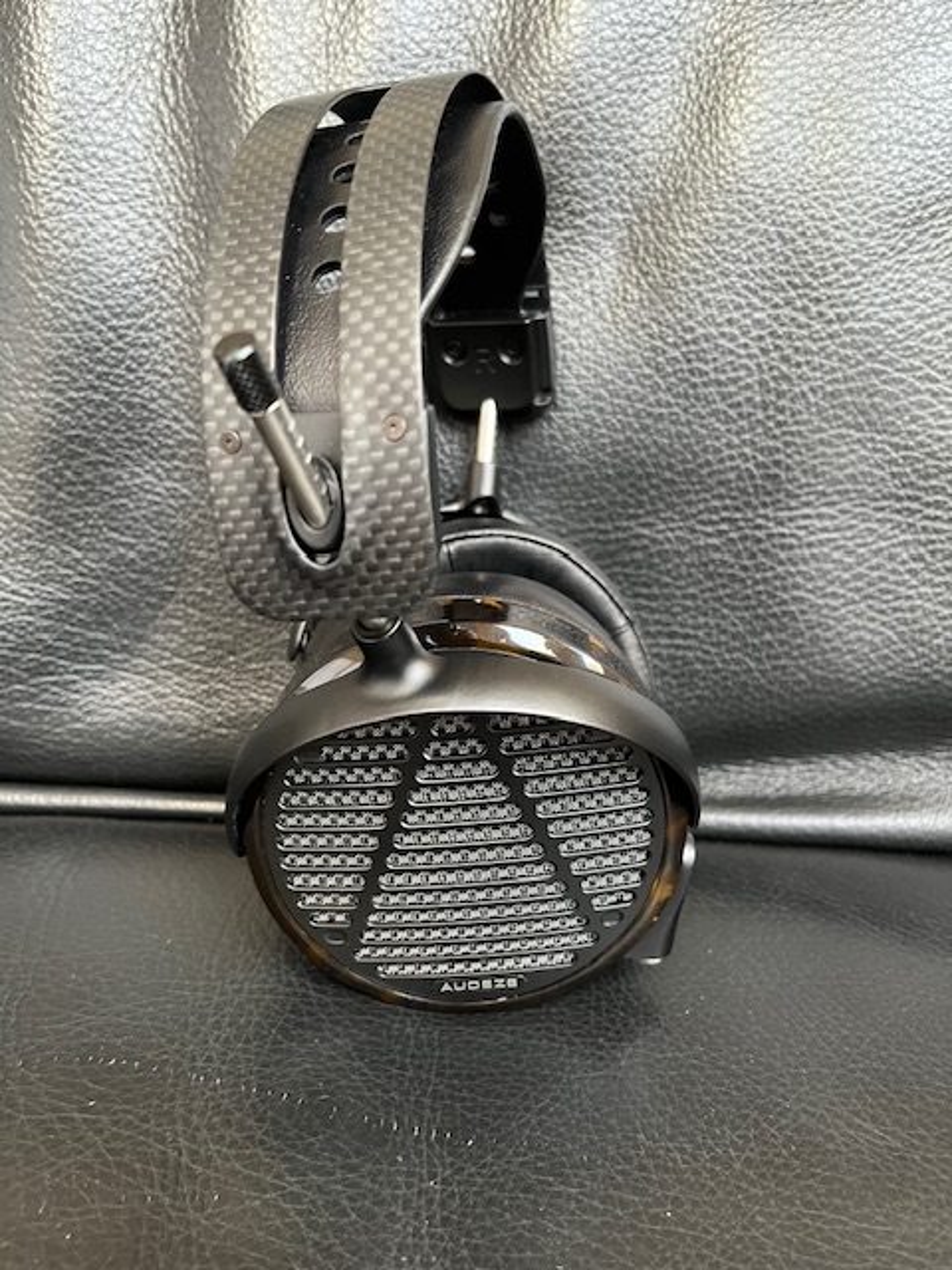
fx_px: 953
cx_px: 476
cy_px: 635
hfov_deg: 53.1
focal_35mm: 26
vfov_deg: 67.3
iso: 500
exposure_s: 1/48
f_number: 1.6
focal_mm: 5.1
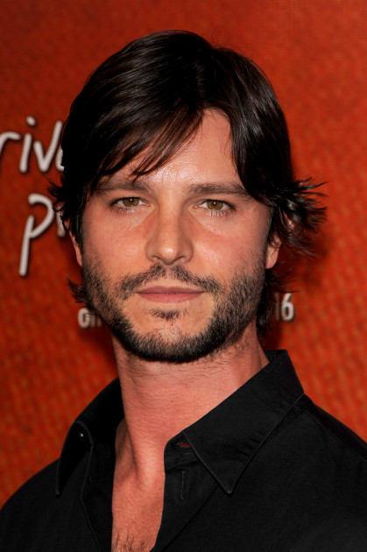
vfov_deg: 17.1
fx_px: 1838
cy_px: 276
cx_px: 184
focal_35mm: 120
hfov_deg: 11.4
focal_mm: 120
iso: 400
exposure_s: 1/160
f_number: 7.1
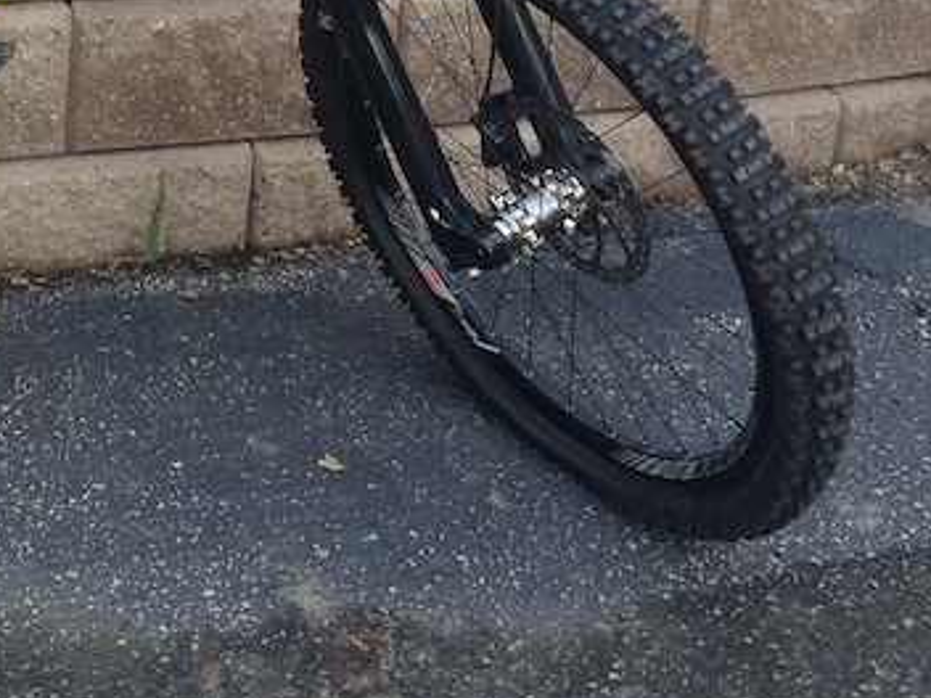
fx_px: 1775
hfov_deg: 27.7
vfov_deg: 21.3
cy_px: -37
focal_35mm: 66
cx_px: 8
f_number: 2.2
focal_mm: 4.15
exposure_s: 1/120
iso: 50
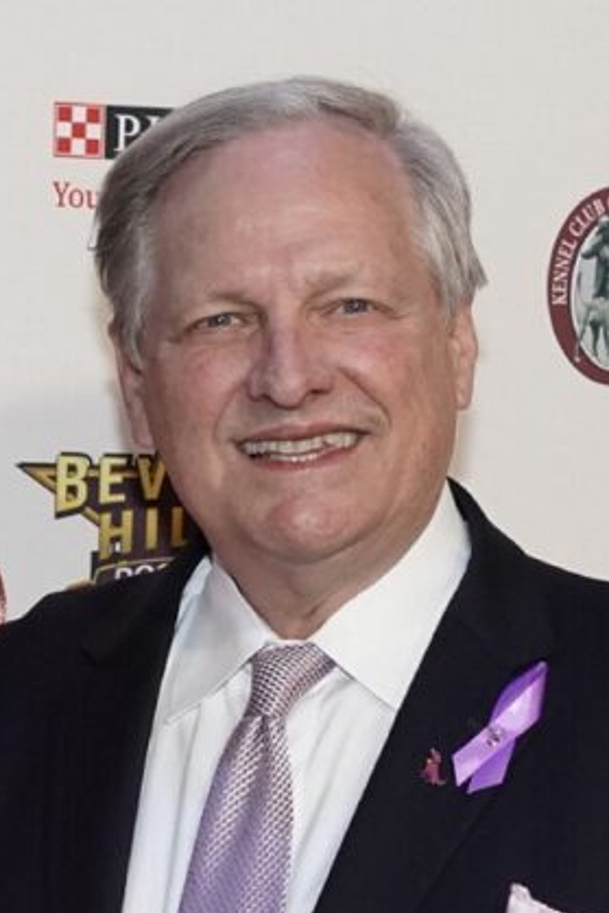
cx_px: 284
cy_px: 474
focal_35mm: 42
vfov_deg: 46.4
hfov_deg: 31.9
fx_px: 1065
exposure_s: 1/160
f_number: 5.6
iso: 3200
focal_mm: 39
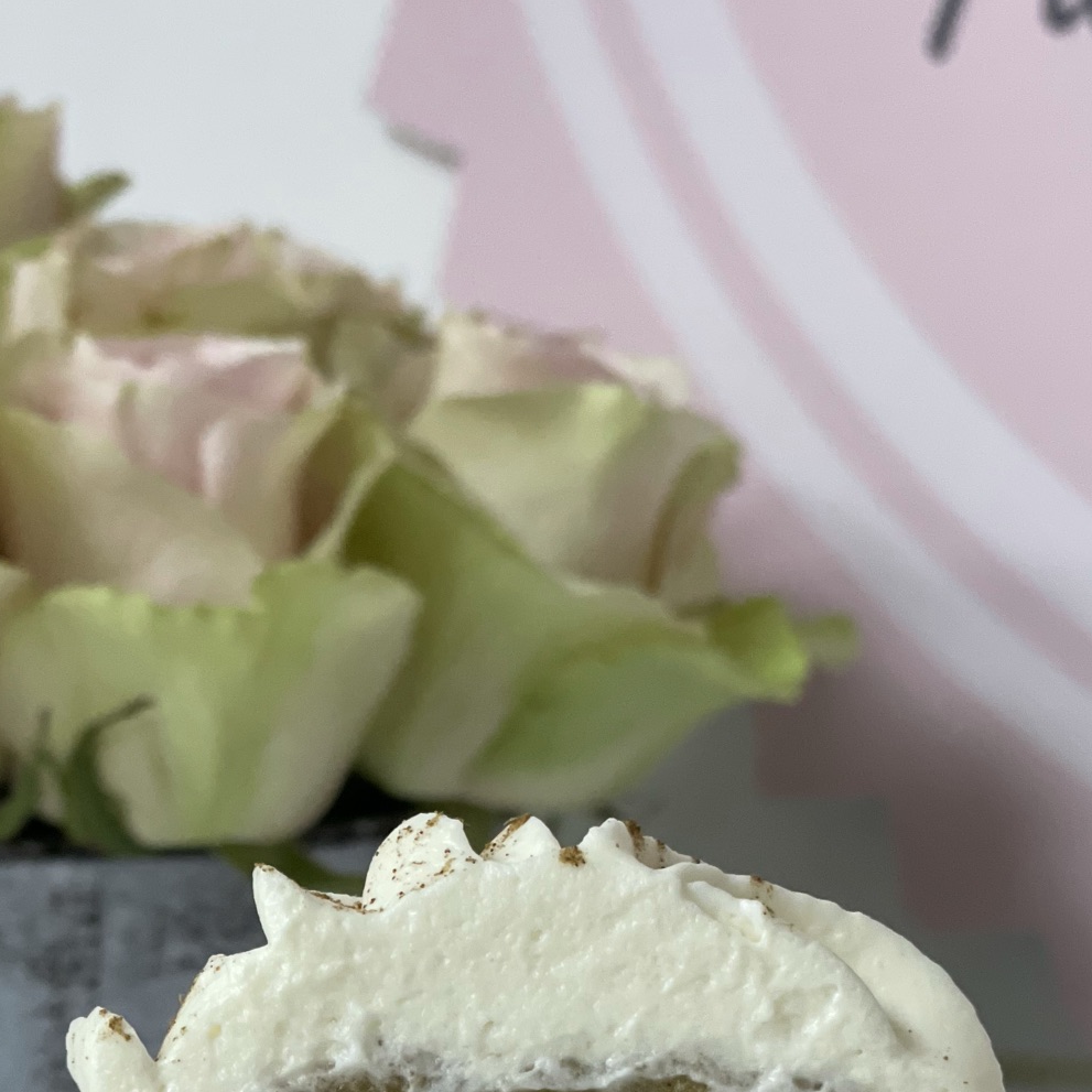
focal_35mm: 95
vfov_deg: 18.0
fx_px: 3391
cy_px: 951
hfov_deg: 18.3
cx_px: 555
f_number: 2
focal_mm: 6
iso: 250
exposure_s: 1/122
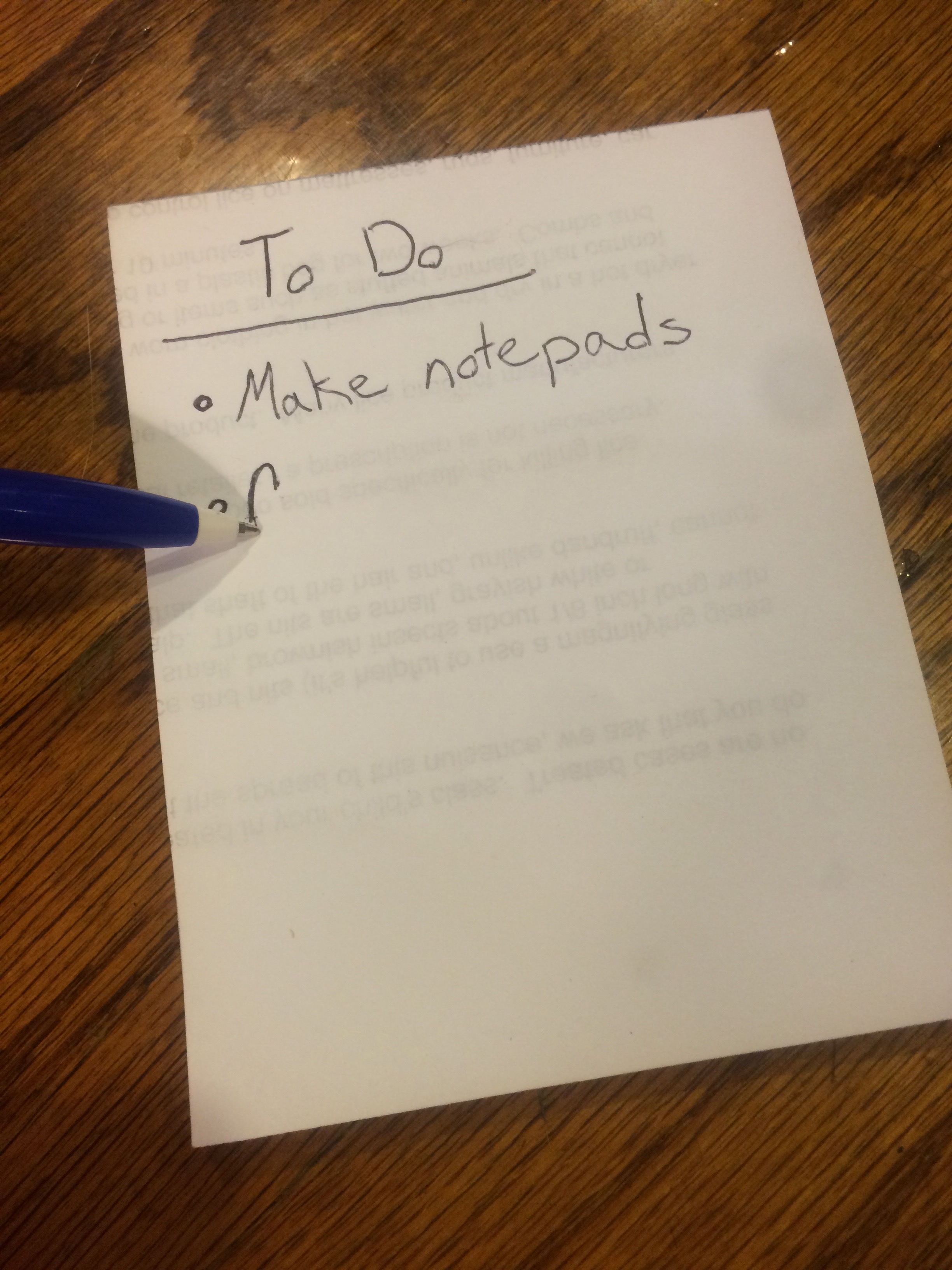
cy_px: 635
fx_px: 1063
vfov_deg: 61.7
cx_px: 476
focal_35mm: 29
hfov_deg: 48.2
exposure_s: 1/30
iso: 125
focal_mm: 4.15
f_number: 2.2
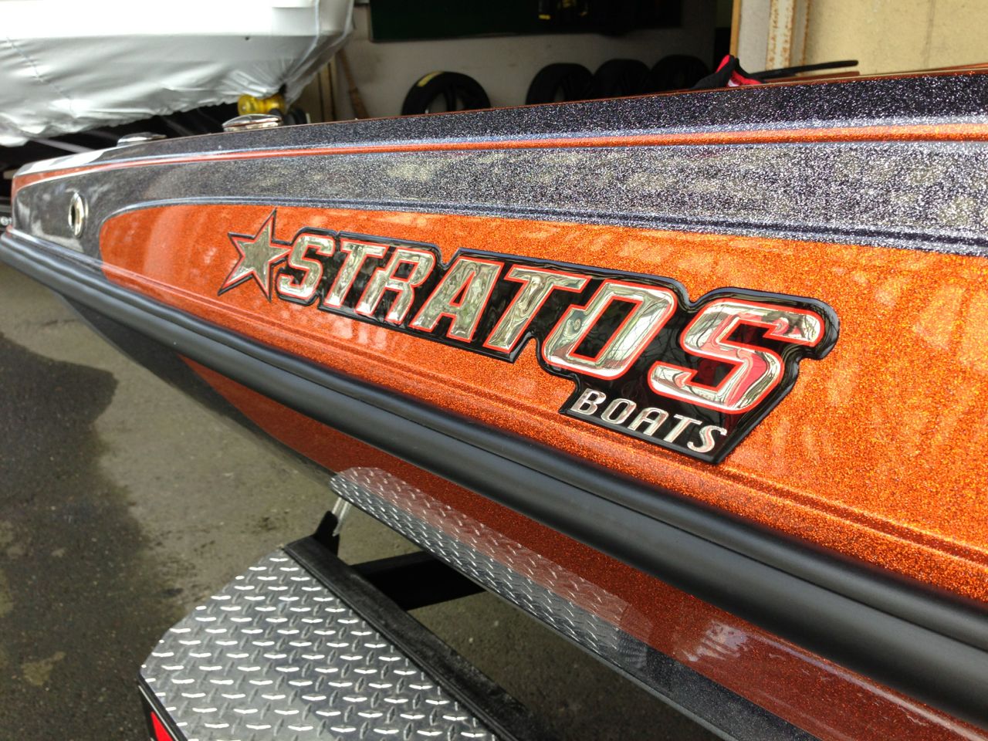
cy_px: 370
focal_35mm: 33
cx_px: 494
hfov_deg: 55.4
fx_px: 942
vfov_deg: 42.9
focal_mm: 4.13
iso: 50
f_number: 2.4
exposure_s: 1/120
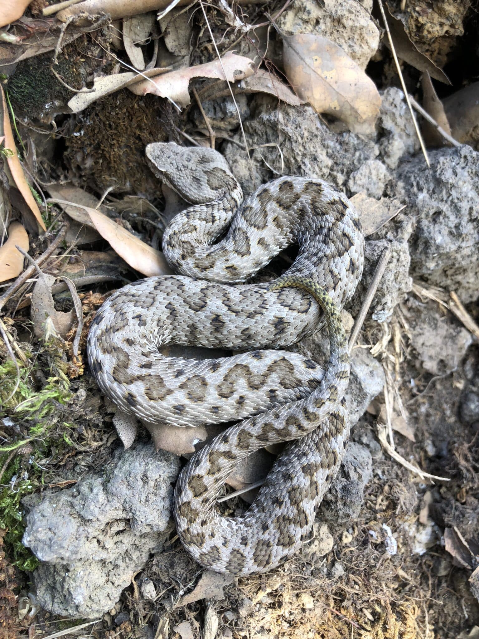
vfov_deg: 63.4
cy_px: 320
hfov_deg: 49.7
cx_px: 240
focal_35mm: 28
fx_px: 517
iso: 40
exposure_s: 1/120
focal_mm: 3.99
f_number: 1.8
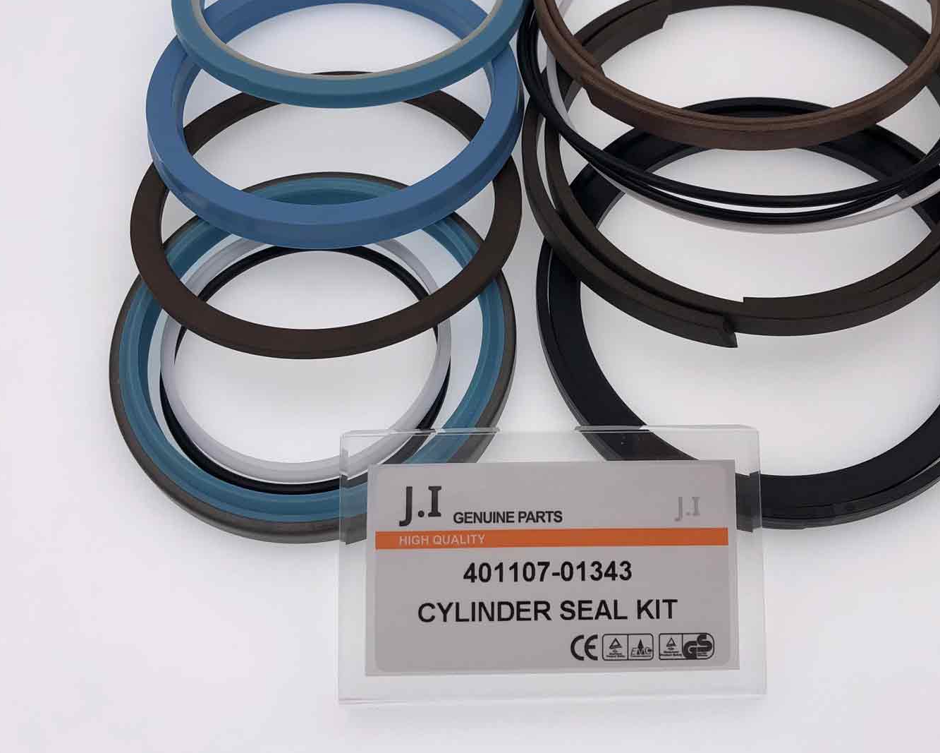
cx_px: 565
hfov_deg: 44.5
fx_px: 1141
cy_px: 275
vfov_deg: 36.3
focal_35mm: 41
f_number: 1.8
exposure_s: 1/1297
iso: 20
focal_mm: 4
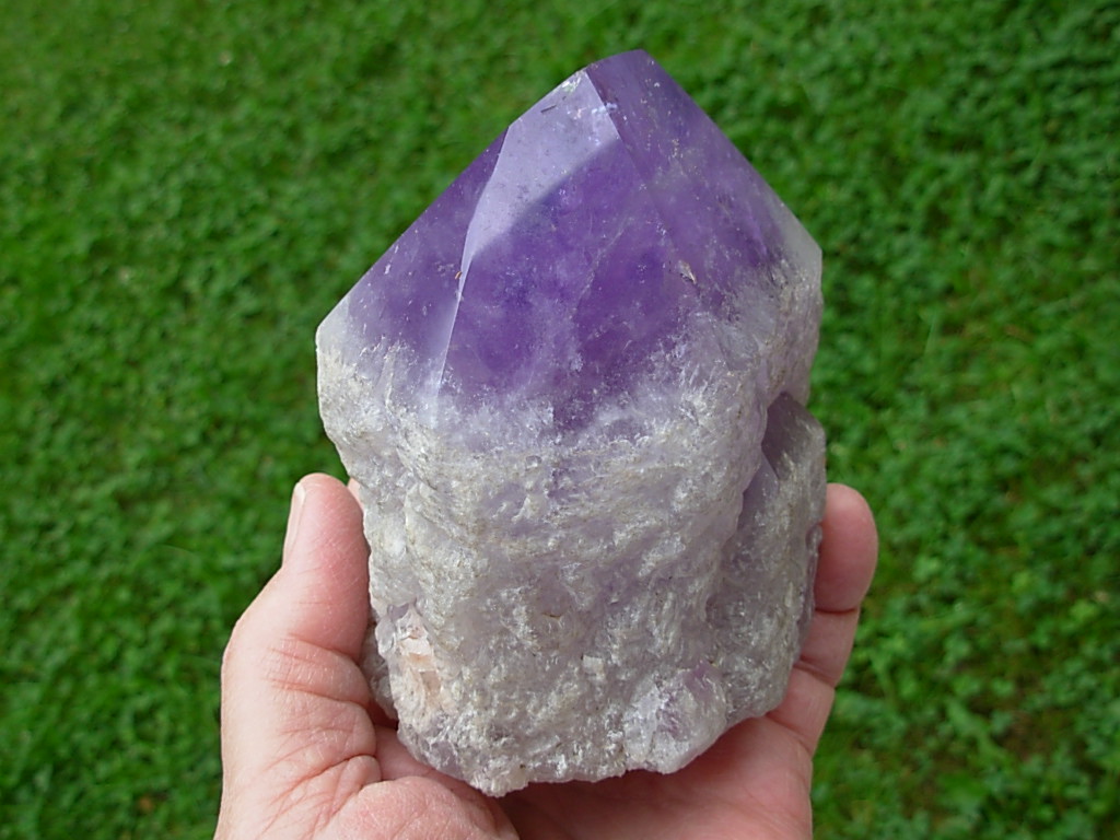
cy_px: 420
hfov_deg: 49.0
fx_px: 1229
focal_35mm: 38
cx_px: 560
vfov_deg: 37.7
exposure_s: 1/362
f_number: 2.9
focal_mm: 6.3
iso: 50
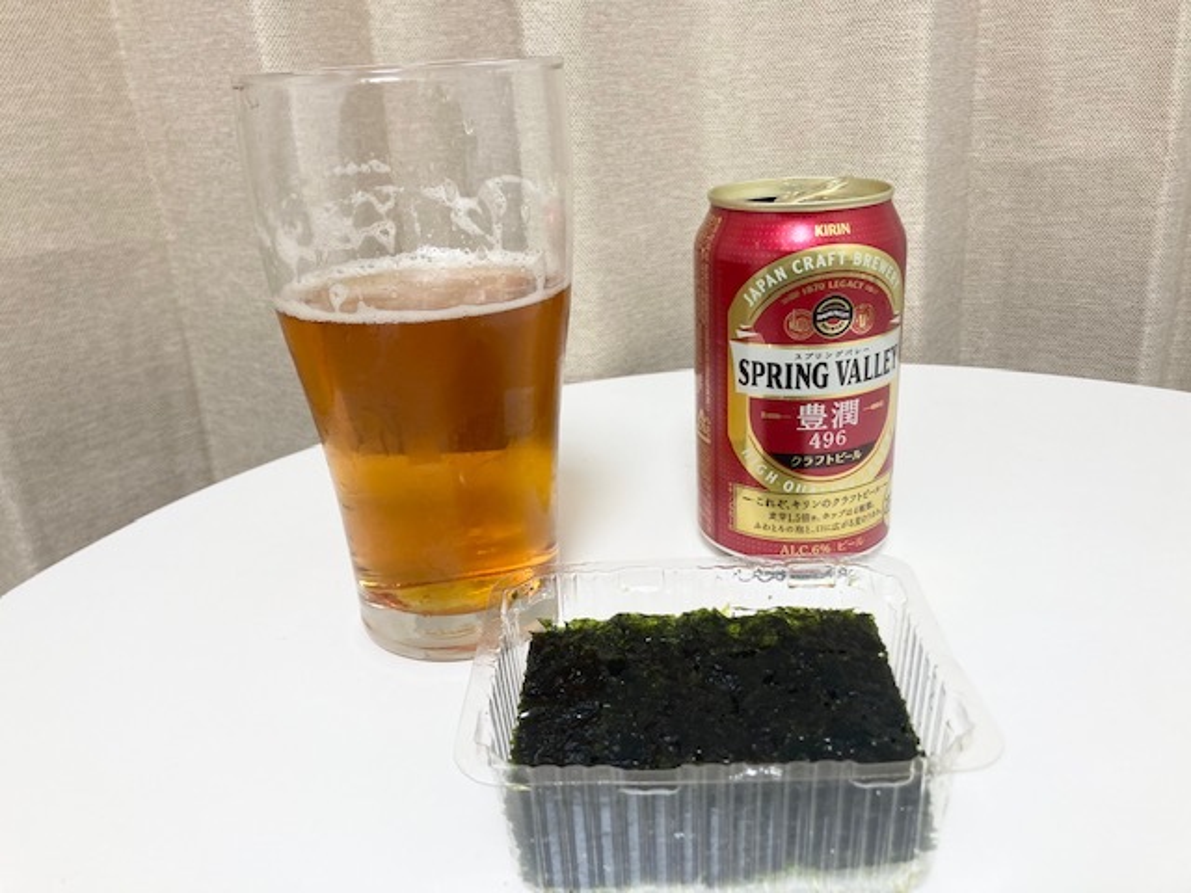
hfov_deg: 63.4
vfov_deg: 49.7
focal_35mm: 28
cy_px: 446
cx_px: 596
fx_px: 963
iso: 80
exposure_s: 1/50
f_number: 1.8
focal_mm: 3.99
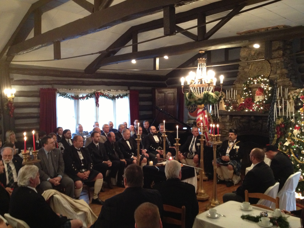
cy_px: 114
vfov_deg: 40.7
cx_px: 152
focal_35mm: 35
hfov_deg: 52.6
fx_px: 307
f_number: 2.4
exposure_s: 1/15
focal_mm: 4.28
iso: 400
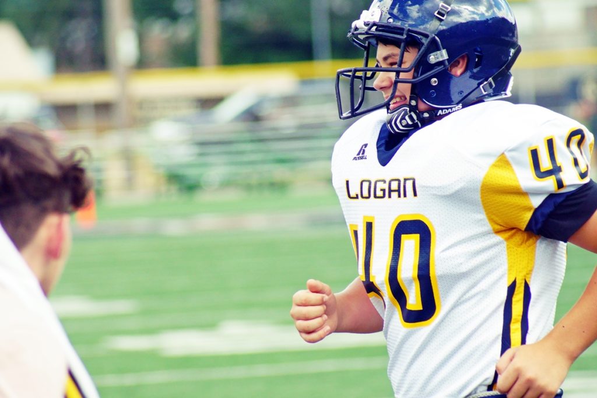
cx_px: 298
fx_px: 5224
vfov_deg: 4.4
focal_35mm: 315
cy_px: 199
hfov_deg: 6.5
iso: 1250
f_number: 5.6
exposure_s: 1/800
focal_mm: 210
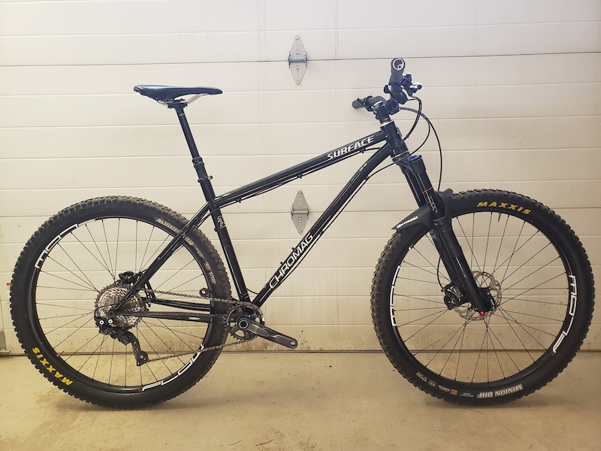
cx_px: 300
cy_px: 226
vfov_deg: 53.1
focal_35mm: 26
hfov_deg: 67.3
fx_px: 451
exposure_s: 1/60
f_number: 2.4
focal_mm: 4.3
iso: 250
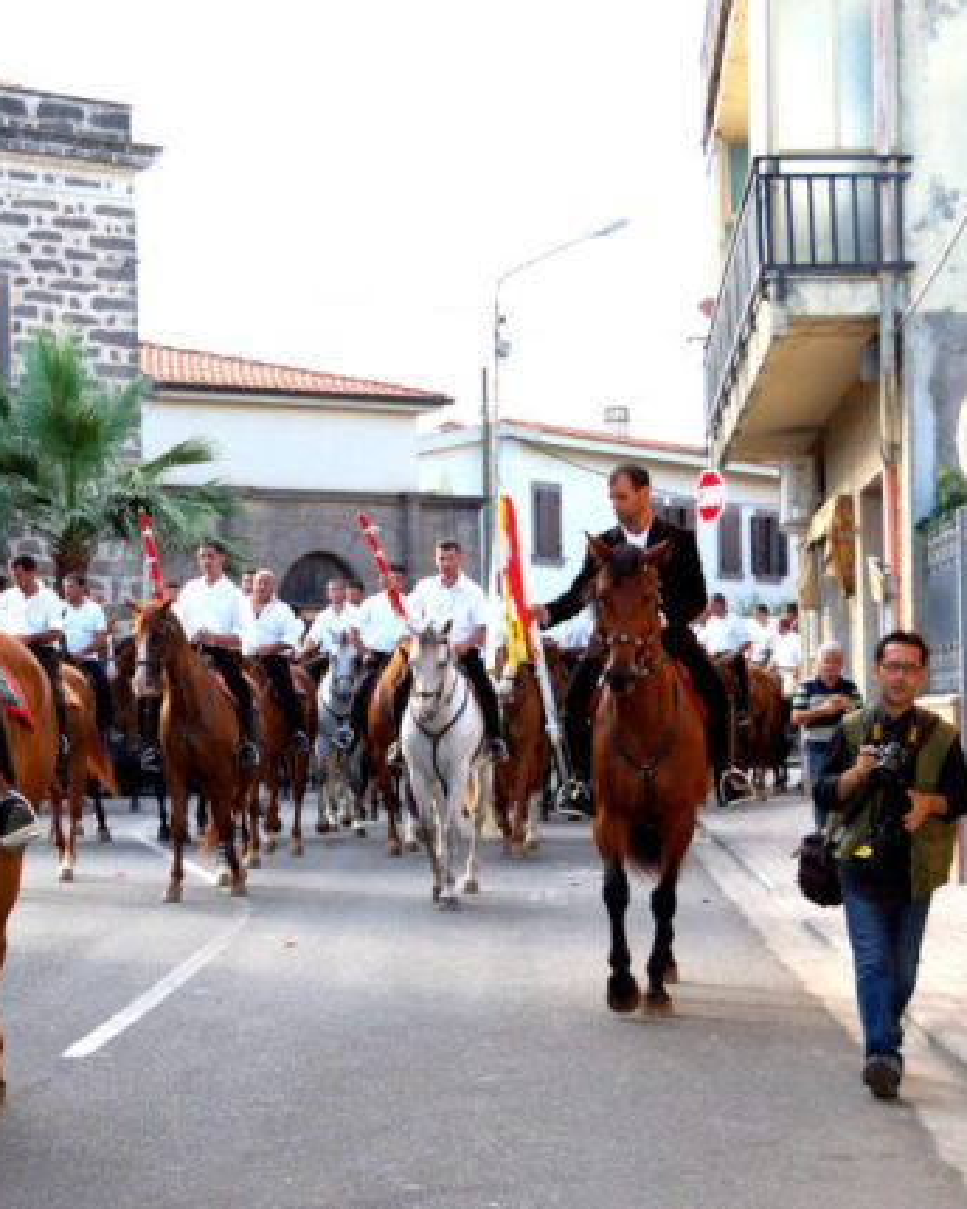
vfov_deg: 22.5
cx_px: 169
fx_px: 3034
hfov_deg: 17.9
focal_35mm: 85
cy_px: 616
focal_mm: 35
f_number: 5
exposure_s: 1/500
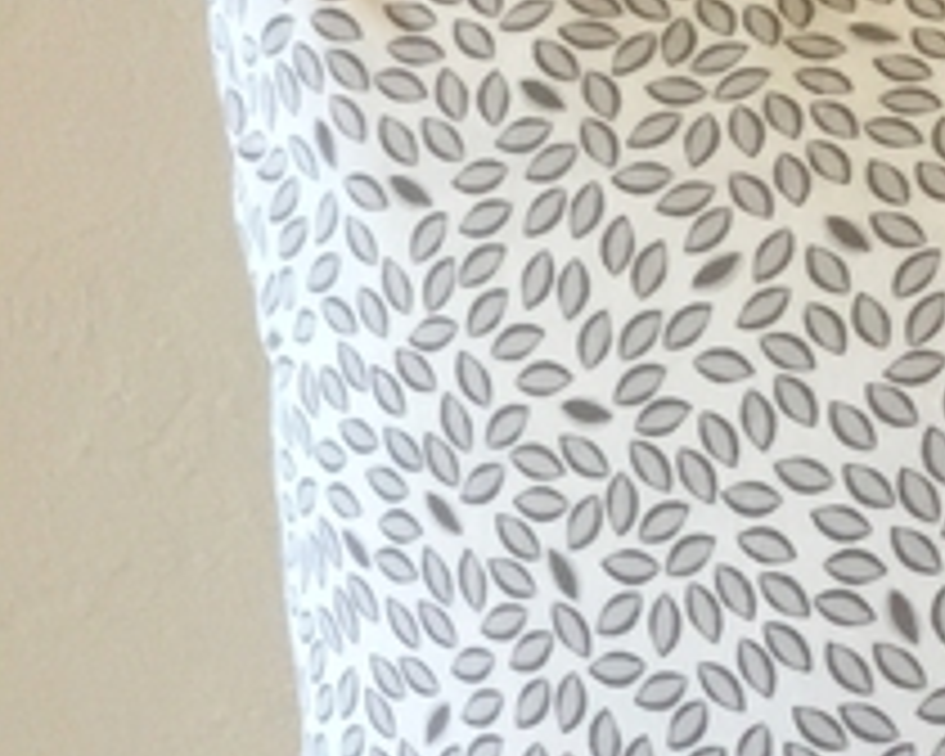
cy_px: 652
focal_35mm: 108
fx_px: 3021
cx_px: 1796
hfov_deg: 15.0
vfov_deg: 14.2
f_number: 2.2
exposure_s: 1/30
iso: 200
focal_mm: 4.15
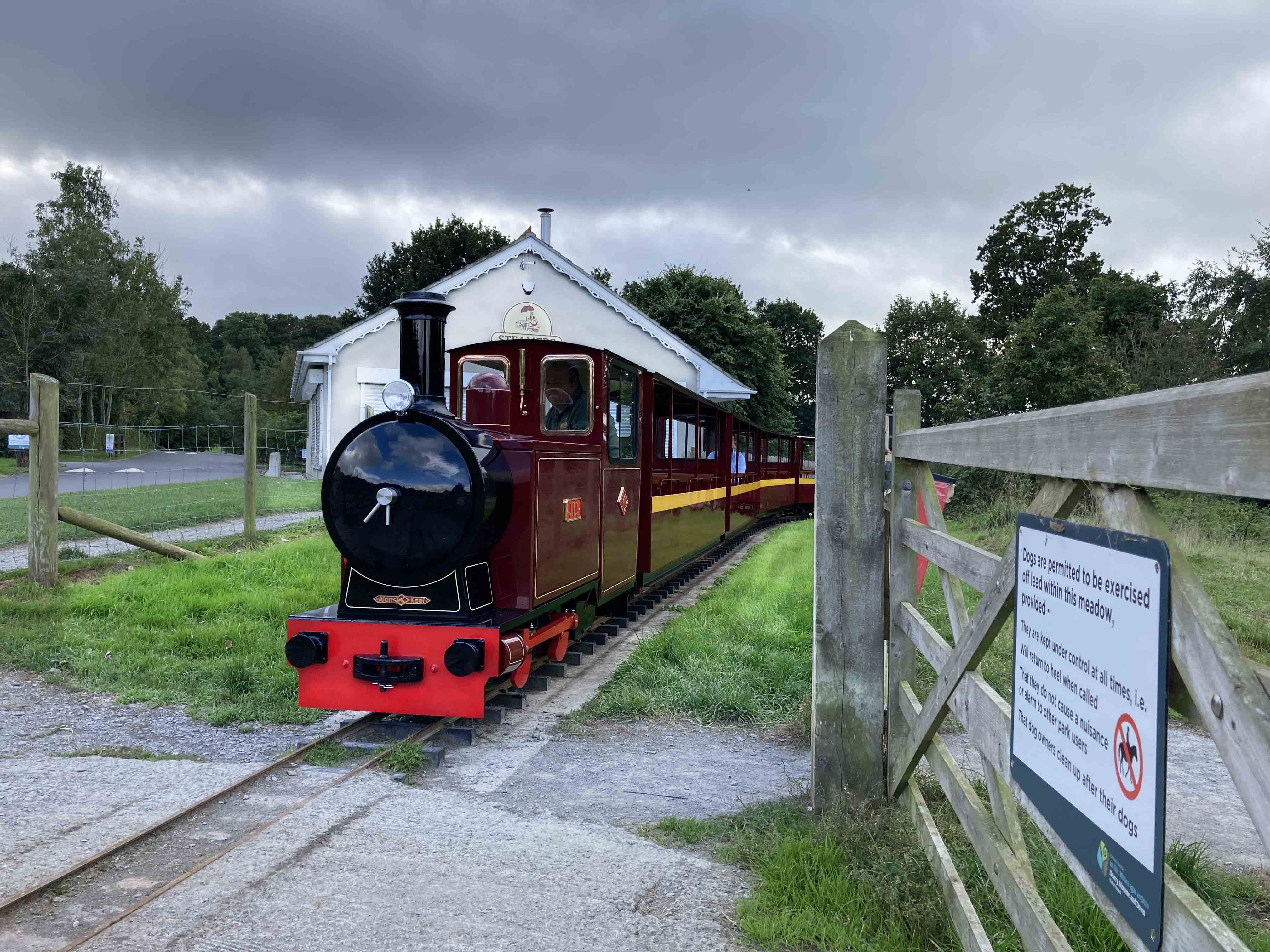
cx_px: 635
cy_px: 476
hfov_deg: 63.4
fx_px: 1027
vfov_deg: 49.7
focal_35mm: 28
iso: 20
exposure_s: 1/657
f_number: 1.8
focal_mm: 3.99
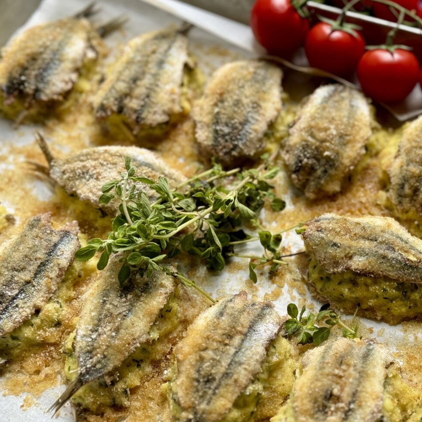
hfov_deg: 25.5
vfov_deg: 25.7
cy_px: 213
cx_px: 297
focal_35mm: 67
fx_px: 924
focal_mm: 6.76
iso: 64
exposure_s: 1/461
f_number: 1.78
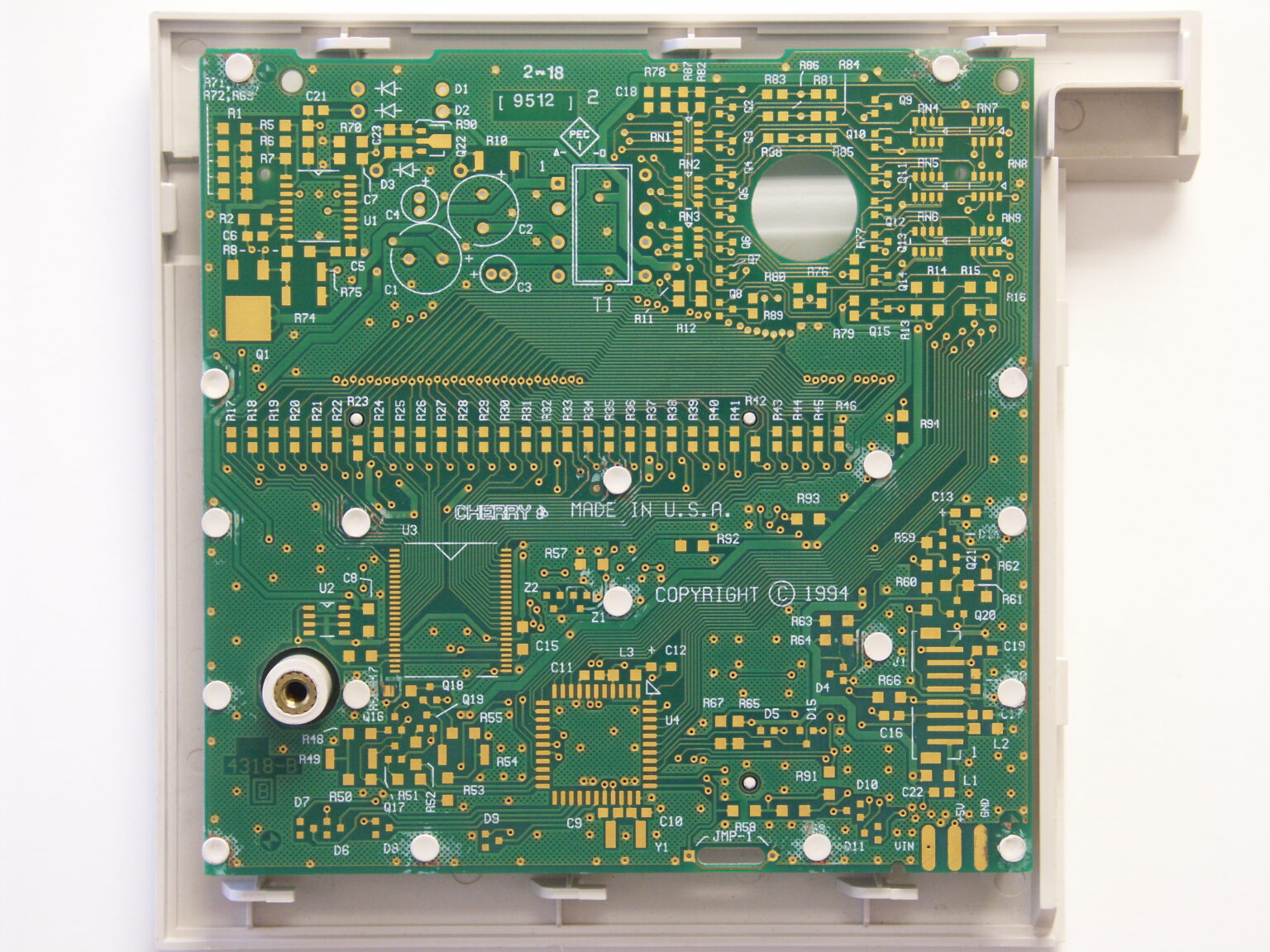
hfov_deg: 17.3
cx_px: 635
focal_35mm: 114
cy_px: 476
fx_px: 4182
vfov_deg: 13.0
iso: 200
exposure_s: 1/15
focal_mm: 29.09
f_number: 3.5
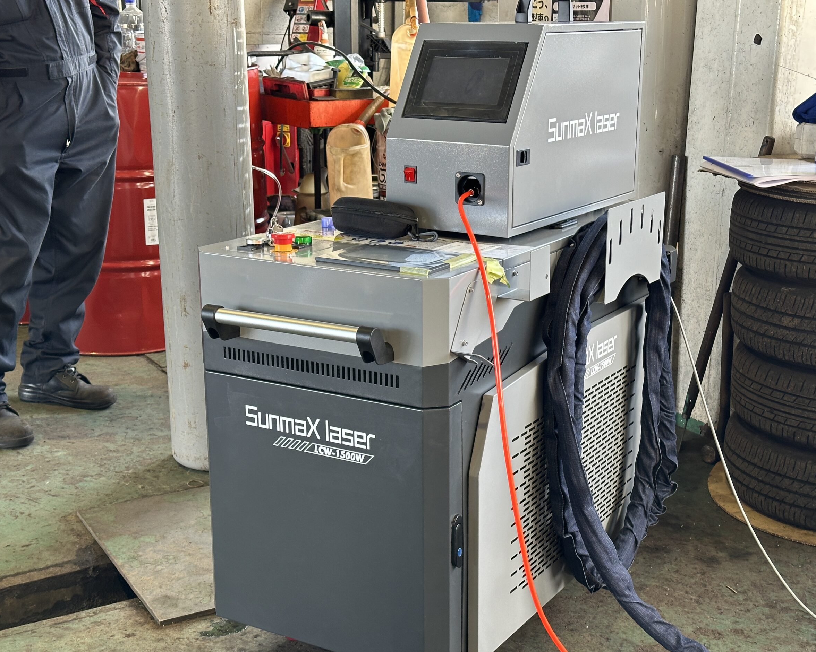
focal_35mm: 51
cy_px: 332
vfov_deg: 29.7
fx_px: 1232
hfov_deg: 36.6
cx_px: 441
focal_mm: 6.86
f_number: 1.78
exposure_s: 1/74
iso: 80
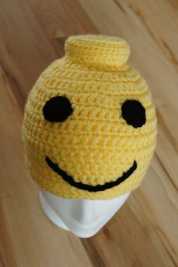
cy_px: 134
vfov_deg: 37.9
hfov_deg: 25.7
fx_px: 390
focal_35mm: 52
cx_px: 89
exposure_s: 1/100
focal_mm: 35
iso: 1600
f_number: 5.6
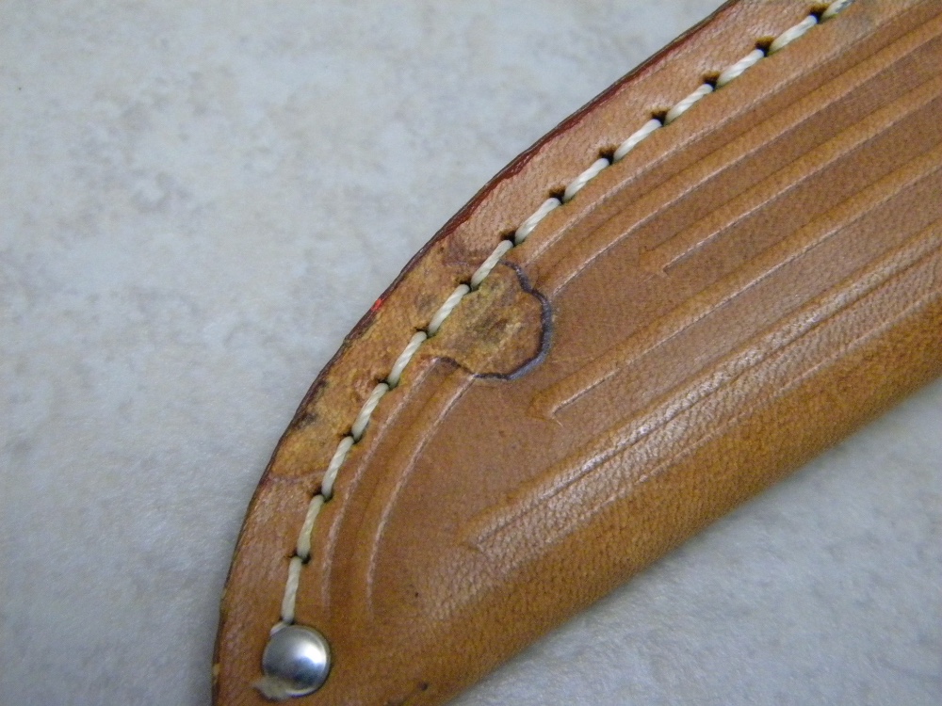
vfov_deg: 26.1
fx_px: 1524
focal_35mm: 56
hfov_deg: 34.3
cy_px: 353
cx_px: 471
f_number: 4.1
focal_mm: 10.1
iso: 800
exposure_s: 1/46.7
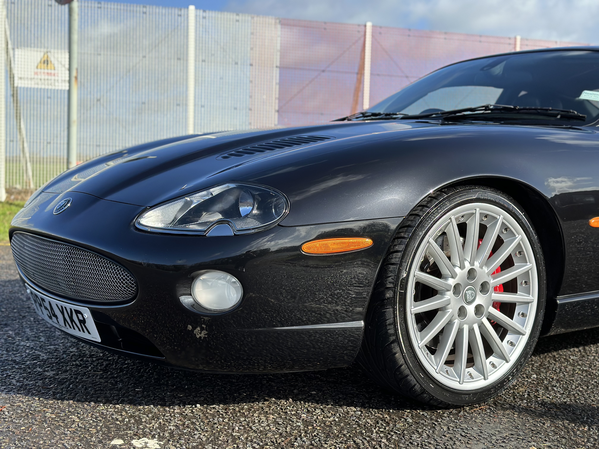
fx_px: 831
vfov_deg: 30.3
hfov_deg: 39.7
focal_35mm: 48
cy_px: 224
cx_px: 300
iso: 100
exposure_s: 1/3731
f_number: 1.78
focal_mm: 6.86
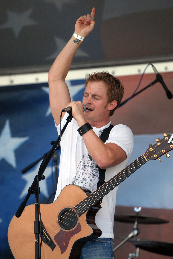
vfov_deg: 8.6
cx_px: 86
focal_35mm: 240
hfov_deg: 5.7
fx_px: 1725
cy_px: 130
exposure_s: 1/800
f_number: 2.8
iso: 200
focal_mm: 160
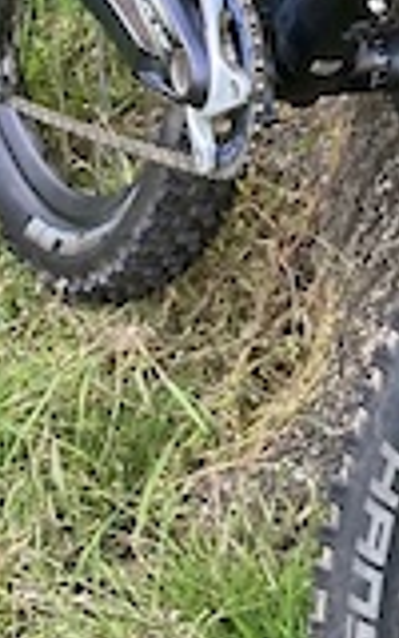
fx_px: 2575
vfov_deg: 14.0
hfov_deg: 8.4
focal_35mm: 148
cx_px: 770
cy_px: 36
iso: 80
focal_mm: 3.99
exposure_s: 1/121
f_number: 1.8
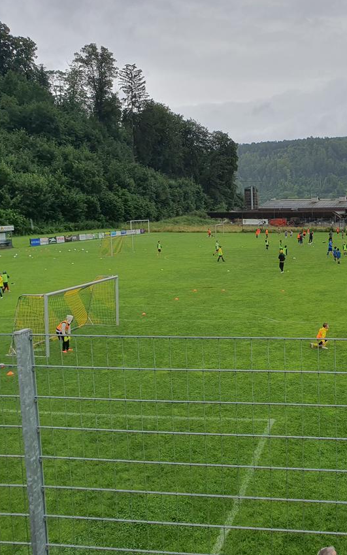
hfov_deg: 33.0
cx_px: 301
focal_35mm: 37
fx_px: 560
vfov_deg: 52.7
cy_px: 276
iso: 50
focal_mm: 4.32
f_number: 2.4
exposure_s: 1/734
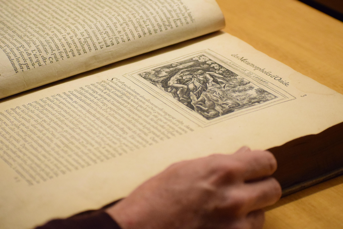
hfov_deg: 14.4
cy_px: 114
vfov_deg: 9.6
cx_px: 172
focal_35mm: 142
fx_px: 1358
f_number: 4.8
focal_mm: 95
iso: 5000
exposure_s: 1/160
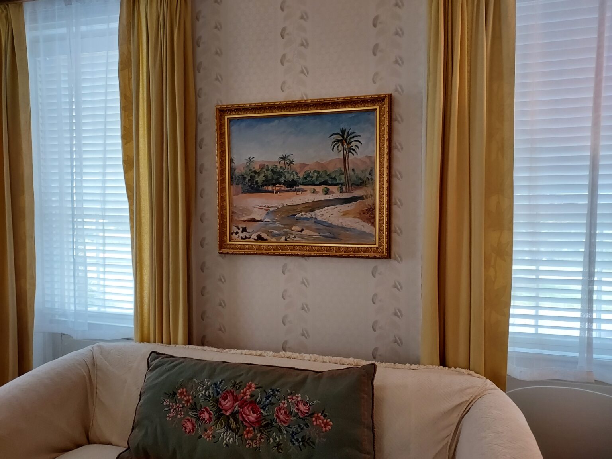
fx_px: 424
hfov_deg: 71.6
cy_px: 230
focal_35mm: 24
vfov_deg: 56.8
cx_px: 306
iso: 250
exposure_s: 1/60
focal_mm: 4.6
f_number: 1.8
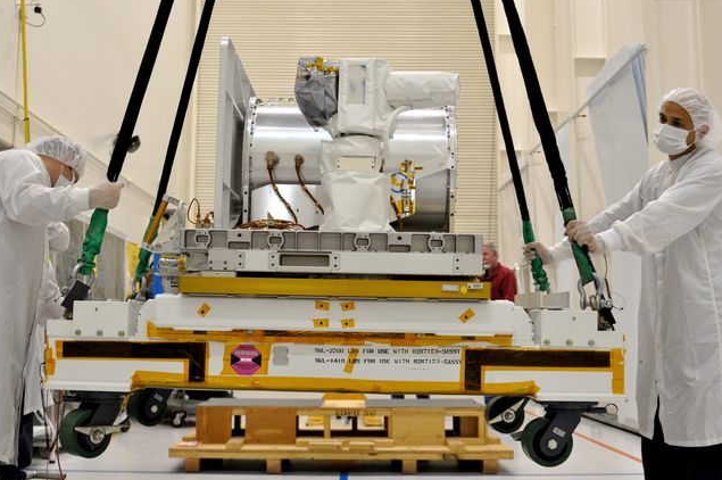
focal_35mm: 43
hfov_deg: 45.5
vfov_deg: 31.1
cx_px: 356
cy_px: 242
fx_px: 861
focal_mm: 28
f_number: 2.8
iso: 400
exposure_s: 1/100
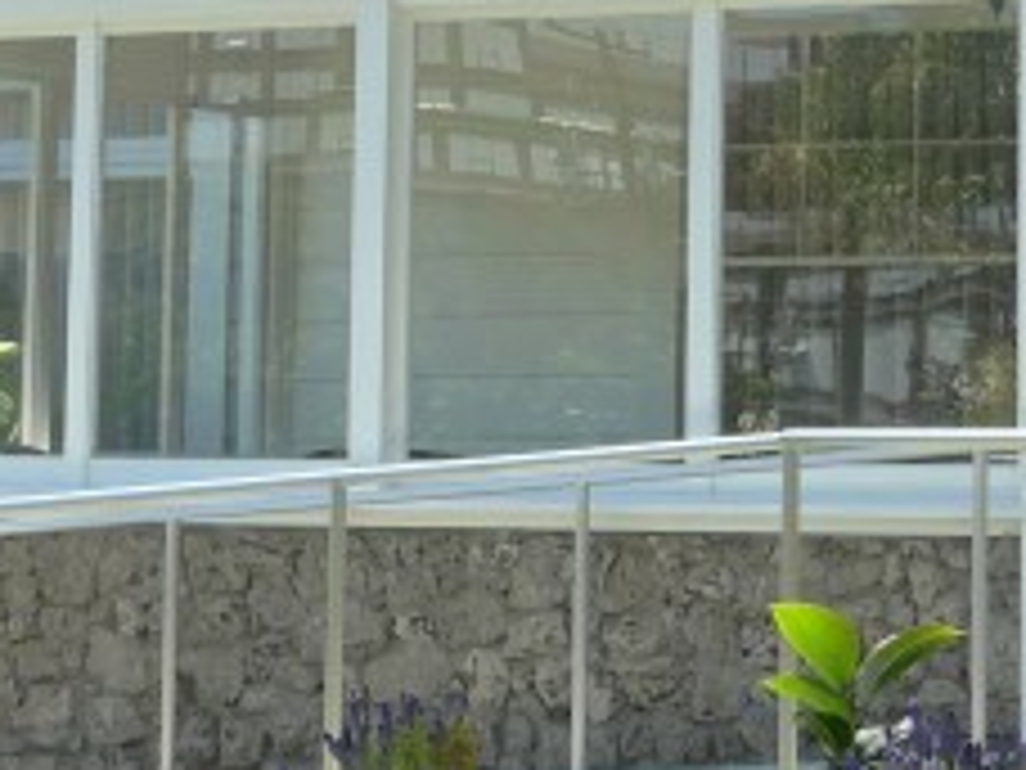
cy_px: -41
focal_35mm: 130
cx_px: 918
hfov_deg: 15.0
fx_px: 3853
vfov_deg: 11.3
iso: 125
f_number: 2.8
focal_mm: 6
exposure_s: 1/800
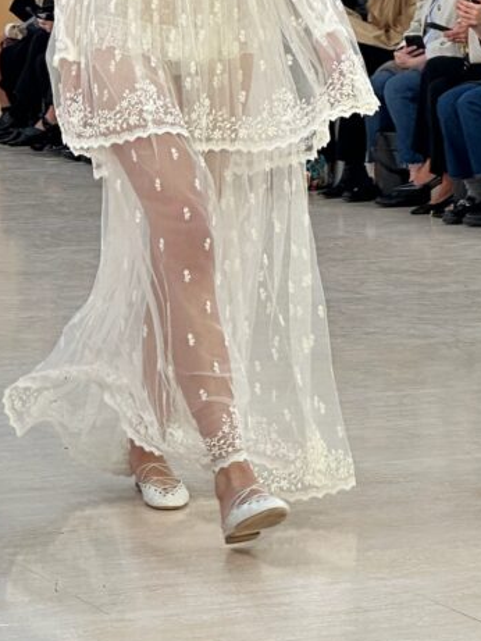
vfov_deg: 11.7
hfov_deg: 8.9
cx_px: 196
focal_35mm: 167
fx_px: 3093
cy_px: -1
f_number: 2.8
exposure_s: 1/99
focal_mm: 9
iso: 32
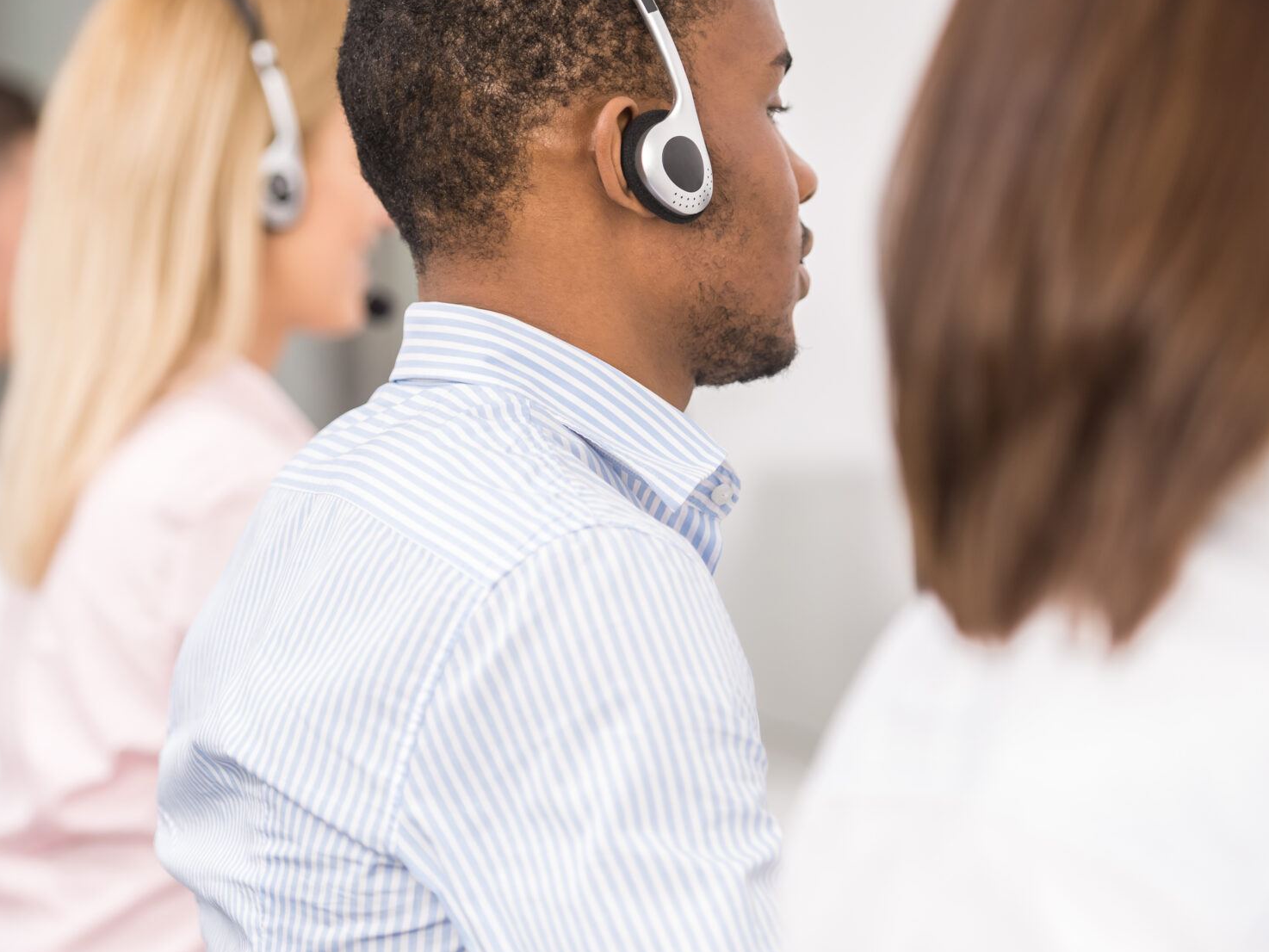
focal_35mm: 155
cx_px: 602
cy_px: 402
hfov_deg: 12.7
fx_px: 5683
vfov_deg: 9.6
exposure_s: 1/250
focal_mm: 116
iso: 400
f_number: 2.8
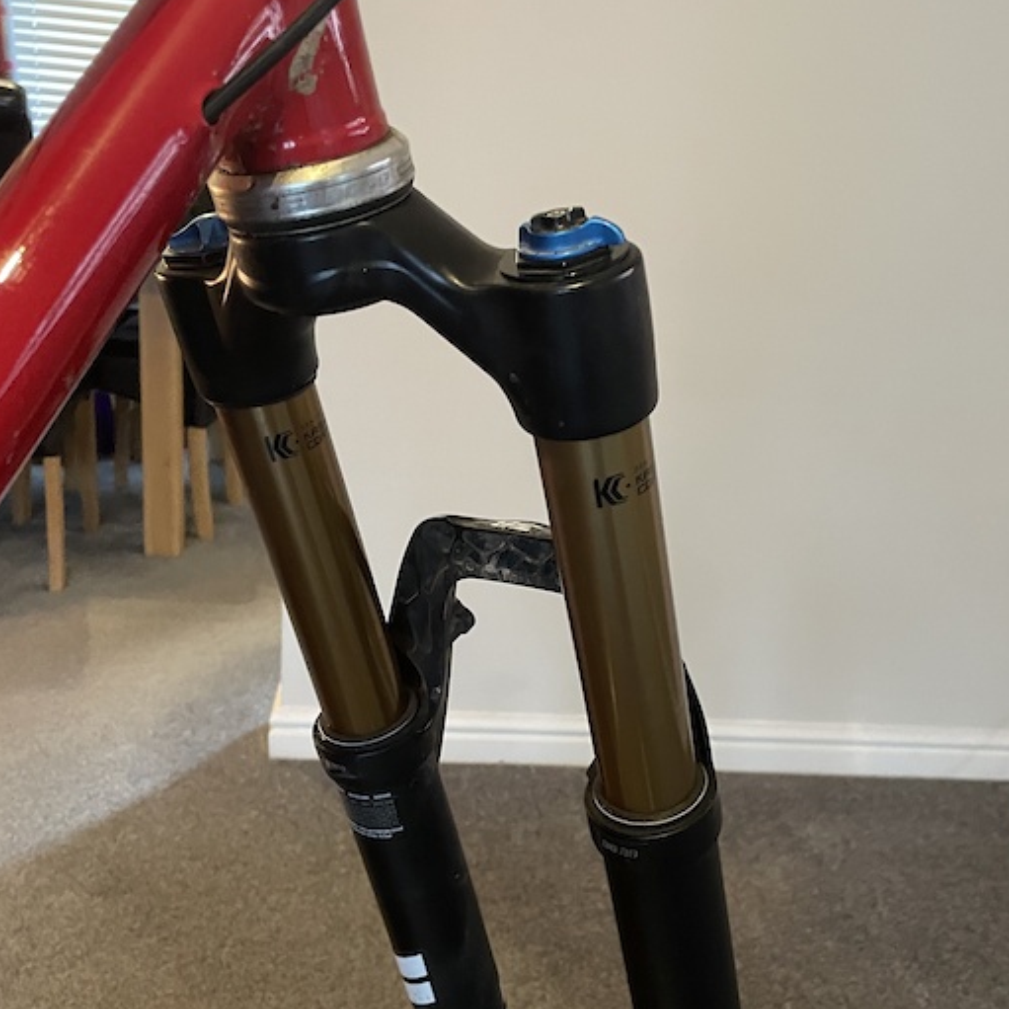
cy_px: 642
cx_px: 549
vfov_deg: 45.6
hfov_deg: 46.0
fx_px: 1187
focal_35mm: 36
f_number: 1.6
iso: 500
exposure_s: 1/25
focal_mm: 4.2
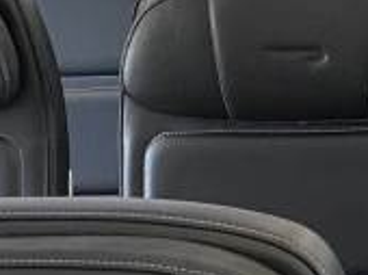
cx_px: 688
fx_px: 1667
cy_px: -214
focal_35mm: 157
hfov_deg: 11.6
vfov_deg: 9.0
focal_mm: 4.25
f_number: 1.8
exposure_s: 1/92
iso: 125
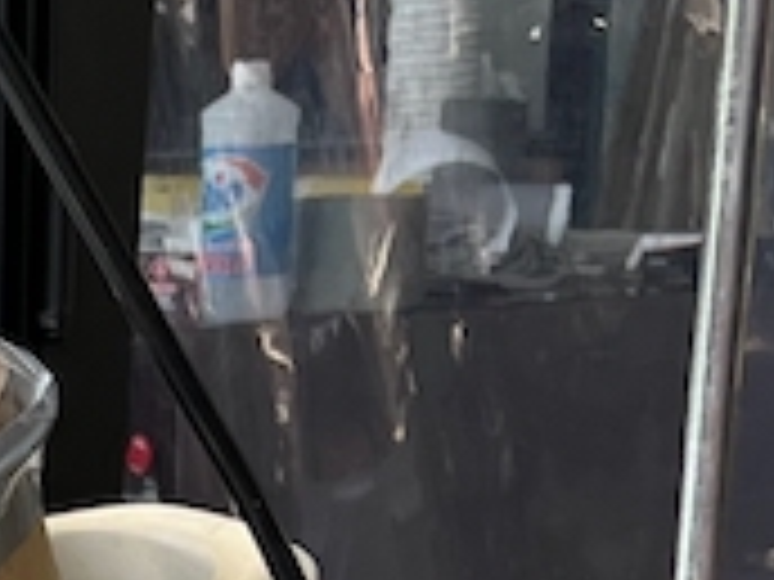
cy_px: 1560
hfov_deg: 9.5
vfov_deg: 7.1
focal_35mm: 194
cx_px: -774
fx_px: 4338
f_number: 1.5
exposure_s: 1/263
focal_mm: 5.7
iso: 40
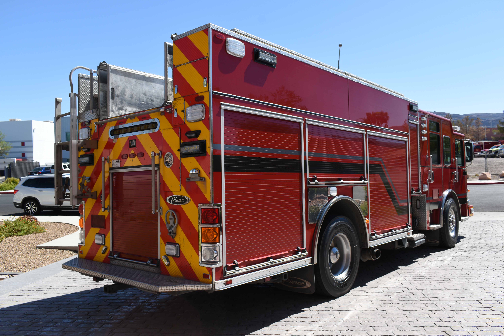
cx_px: 252
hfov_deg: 61.9
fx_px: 420
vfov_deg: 43.6
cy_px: 168
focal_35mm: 30
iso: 100
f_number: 8
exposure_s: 1/250
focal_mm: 20
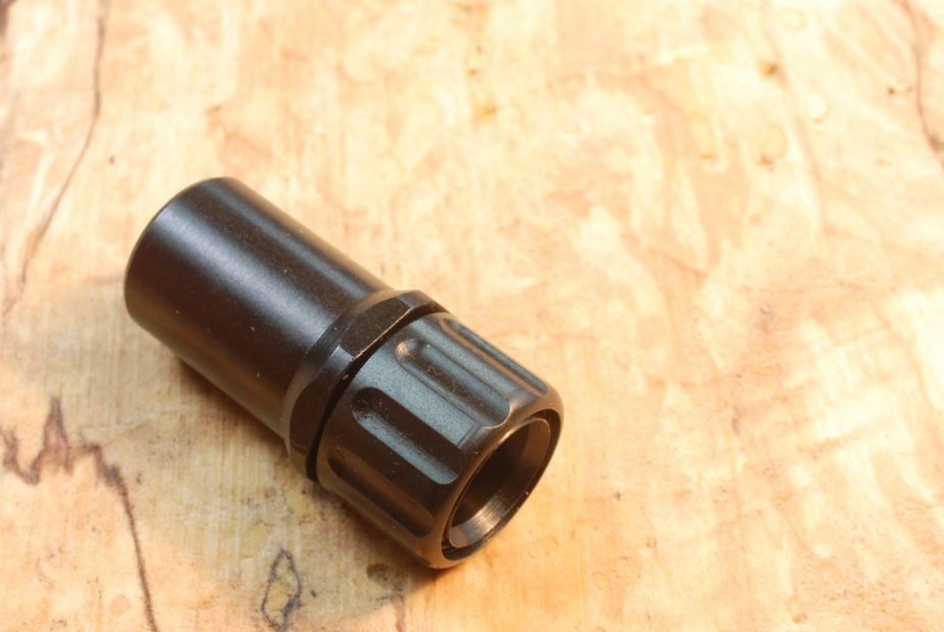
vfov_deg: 17.5
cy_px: 389
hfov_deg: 26.0
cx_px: 457
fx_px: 2048
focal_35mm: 78
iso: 200
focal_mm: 40
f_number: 22
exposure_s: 1/6
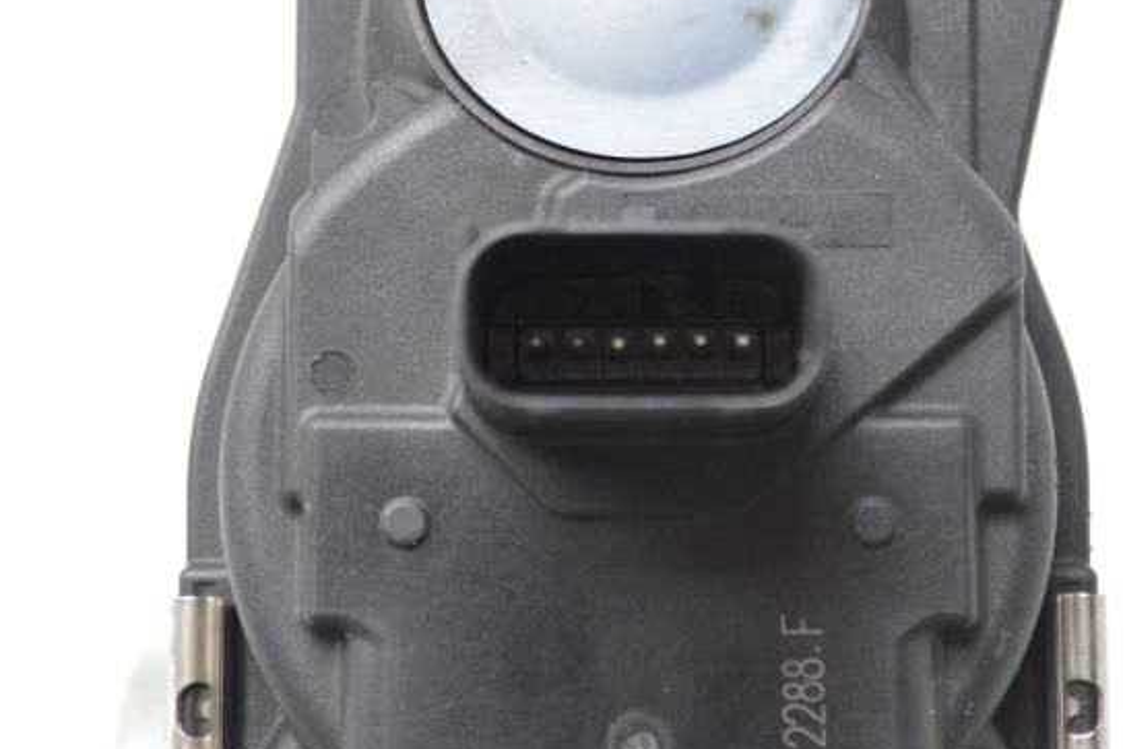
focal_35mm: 127
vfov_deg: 10.7
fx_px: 3965
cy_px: 76
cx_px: 578
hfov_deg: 16.1
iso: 2000
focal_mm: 45
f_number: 5.6
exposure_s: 1/200
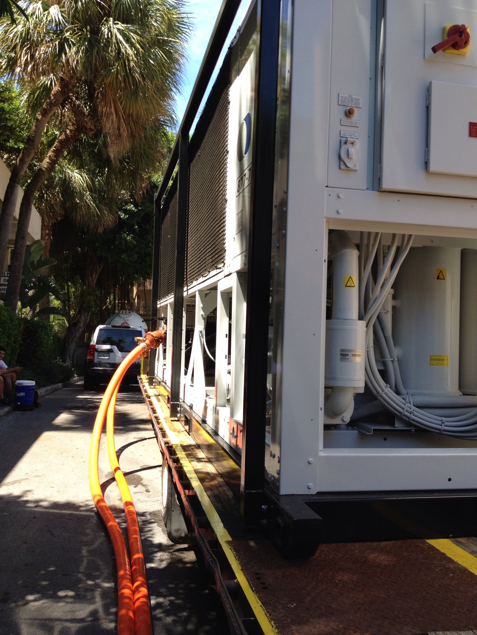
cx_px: 238
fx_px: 643
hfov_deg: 40.7
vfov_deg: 52.6
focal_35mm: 35
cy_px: 318
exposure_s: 1/421
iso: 64
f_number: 2.4
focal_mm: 4.28
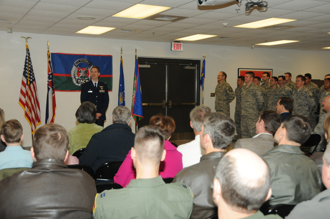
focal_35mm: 44
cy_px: 110
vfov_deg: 30.8
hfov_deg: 45.0
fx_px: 398
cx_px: 165
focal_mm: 29
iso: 800
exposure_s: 1/200
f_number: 5.6
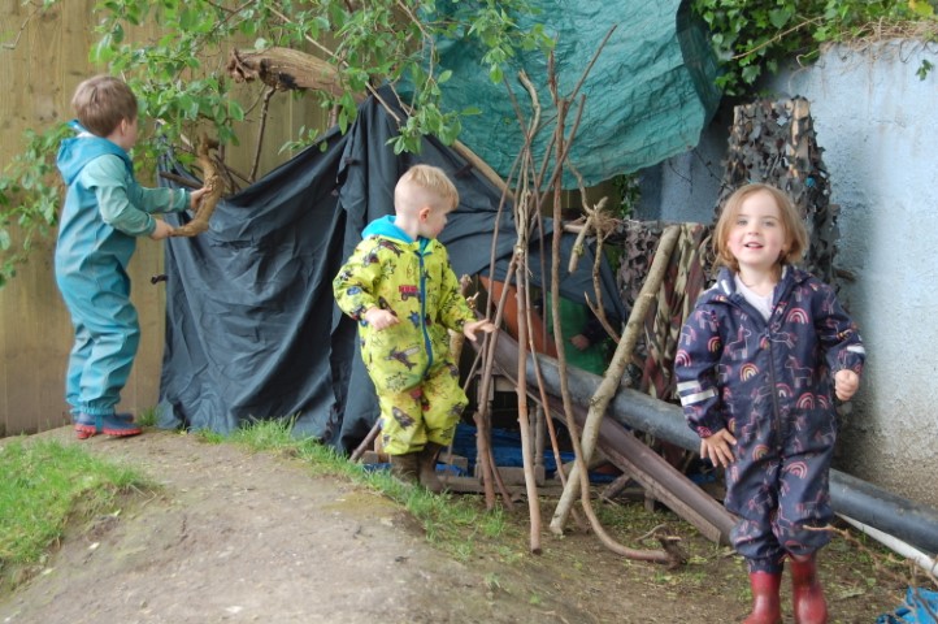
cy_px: 312
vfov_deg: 21.5
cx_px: 469
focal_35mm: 63
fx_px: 1640
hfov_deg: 31.9
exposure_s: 1/60
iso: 400
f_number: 5.3
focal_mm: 42
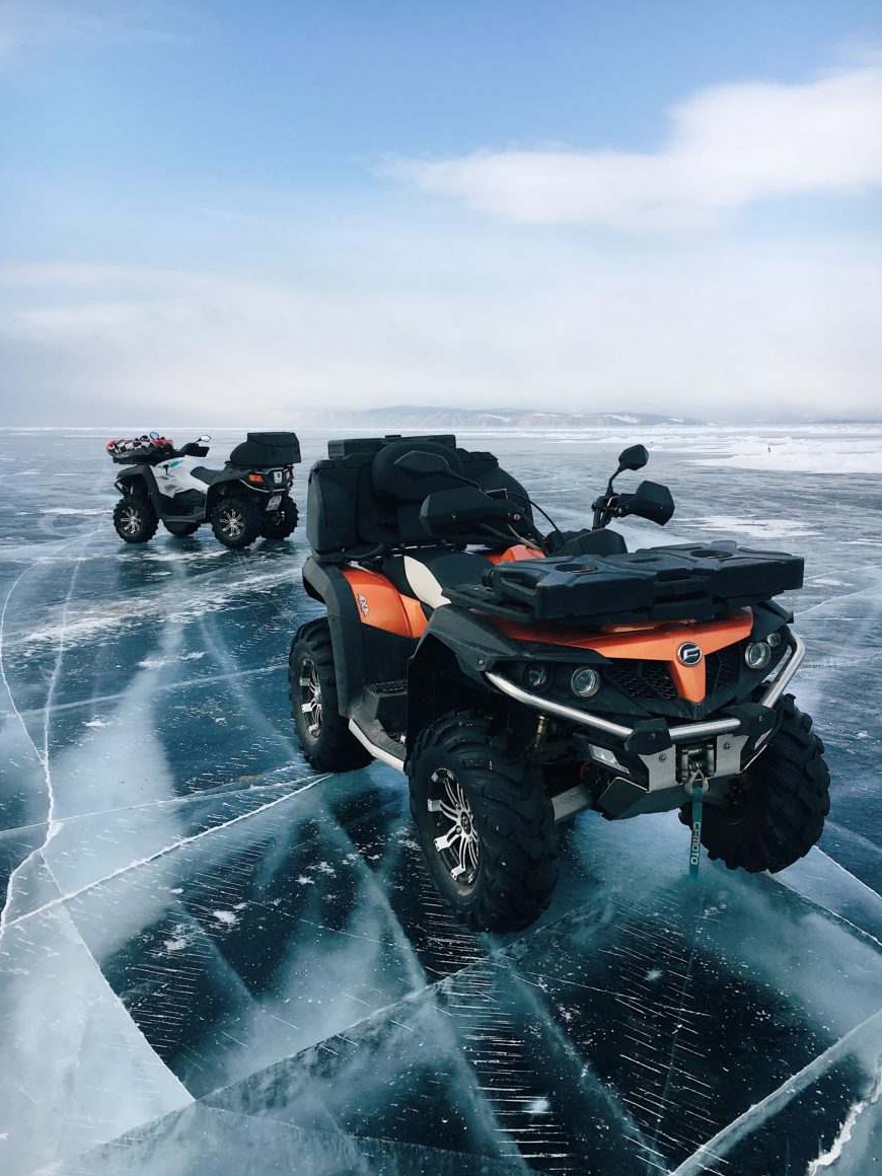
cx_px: 429
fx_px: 1019
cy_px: 582
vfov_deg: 60.0
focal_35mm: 30
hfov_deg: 46.8
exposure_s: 1/1099
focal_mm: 4.15
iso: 25
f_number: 2.2
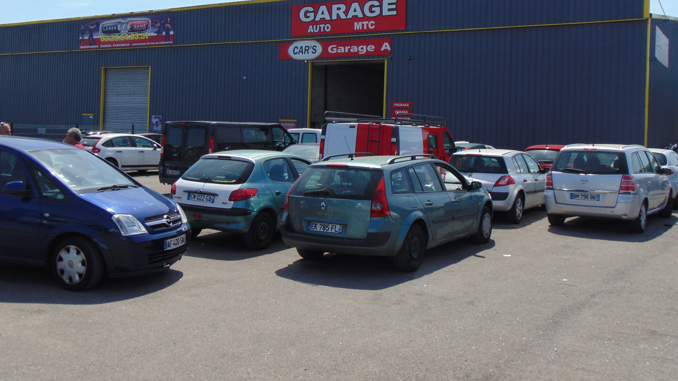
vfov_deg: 32.6
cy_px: 129
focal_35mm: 36
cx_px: 339
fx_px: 647
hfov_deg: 55.3
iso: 80
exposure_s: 1/250
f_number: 8.2
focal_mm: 5.8
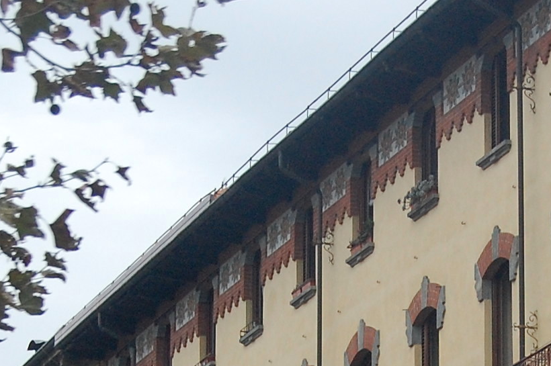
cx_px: 424
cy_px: 461
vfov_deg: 6.5
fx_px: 3196
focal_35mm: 209
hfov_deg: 9.8
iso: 720
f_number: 4.8
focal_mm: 38
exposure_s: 1/500
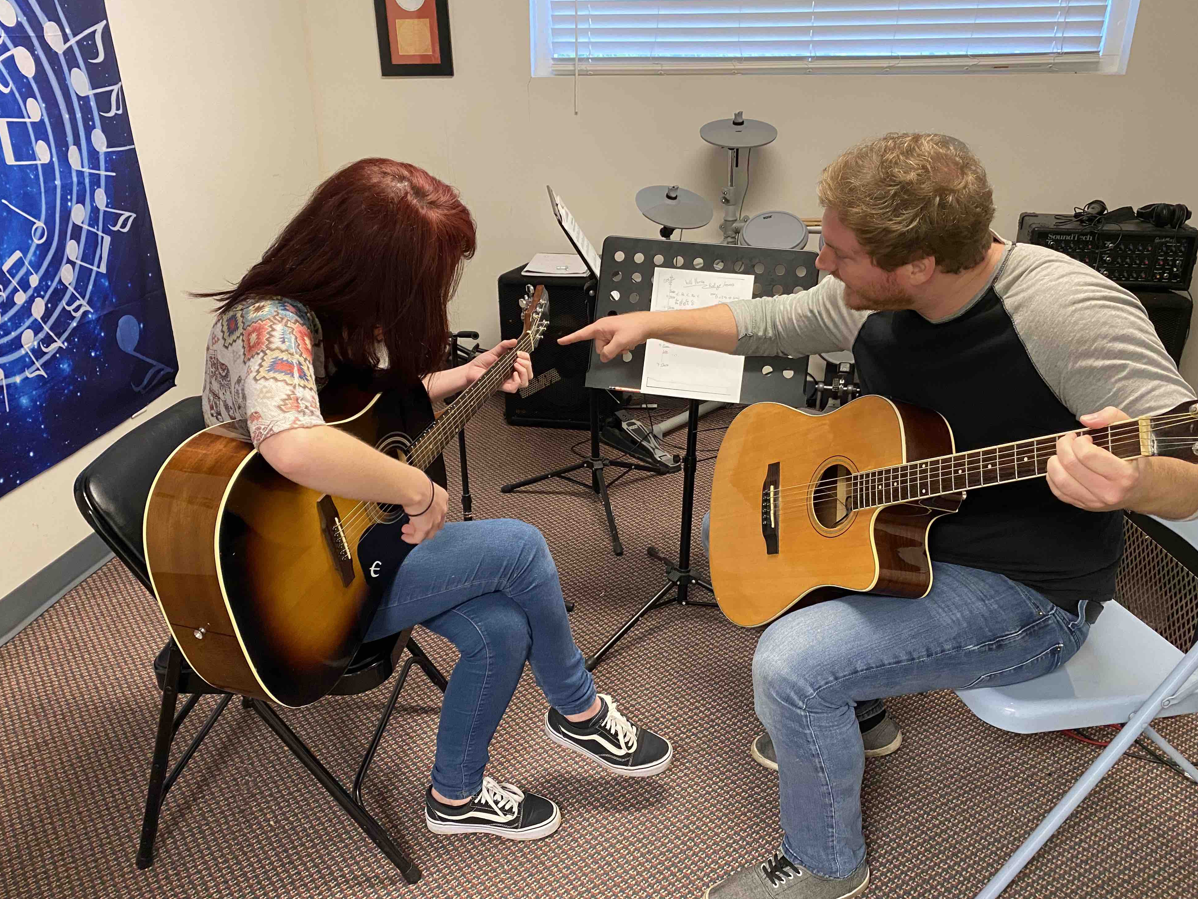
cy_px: 441
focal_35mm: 27
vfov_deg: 51.3
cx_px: 605
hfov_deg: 65.3
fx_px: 934
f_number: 1.8
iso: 400
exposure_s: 1/60
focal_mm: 4.25
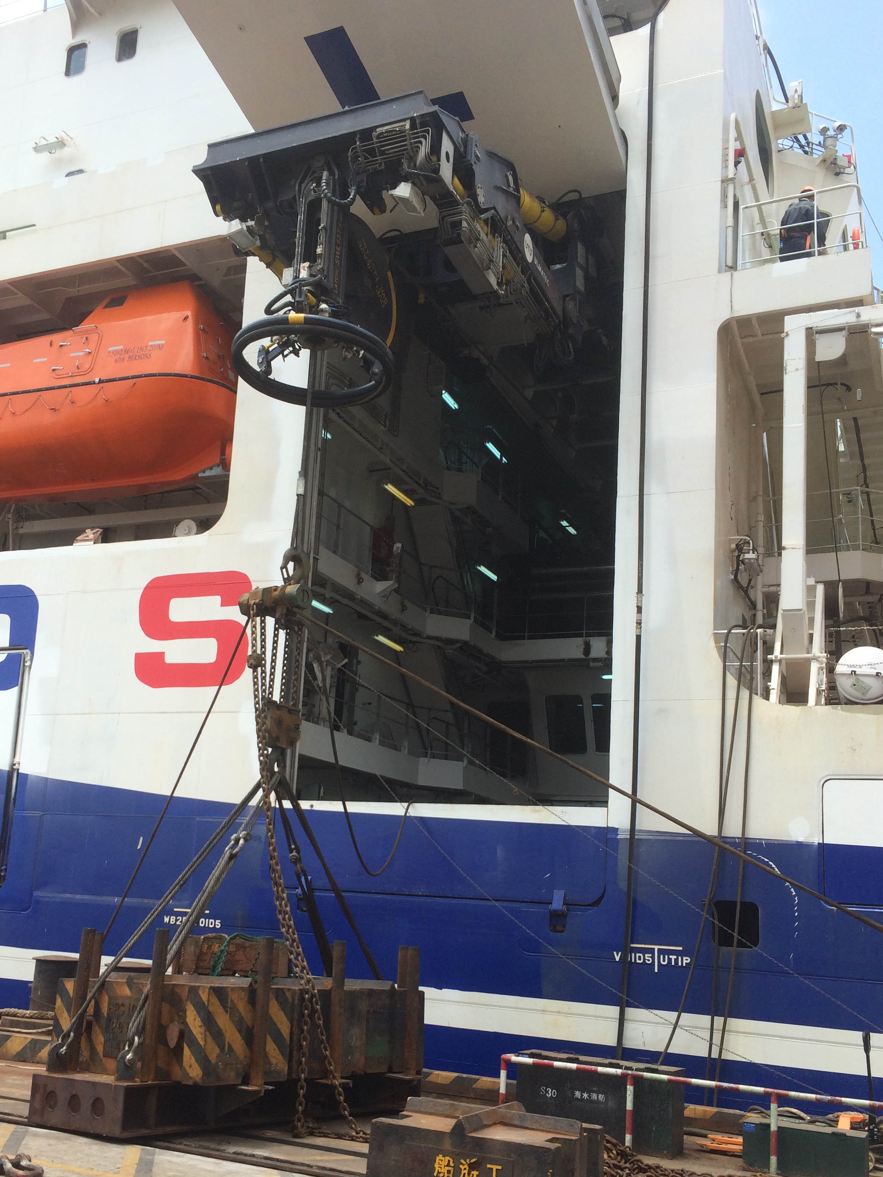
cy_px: 690
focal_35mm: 34
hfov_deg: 41.7
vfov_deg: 53.7
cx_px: 383
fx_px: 1156
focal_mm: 4.15
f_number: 2.2
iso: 32
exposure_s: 1/1053
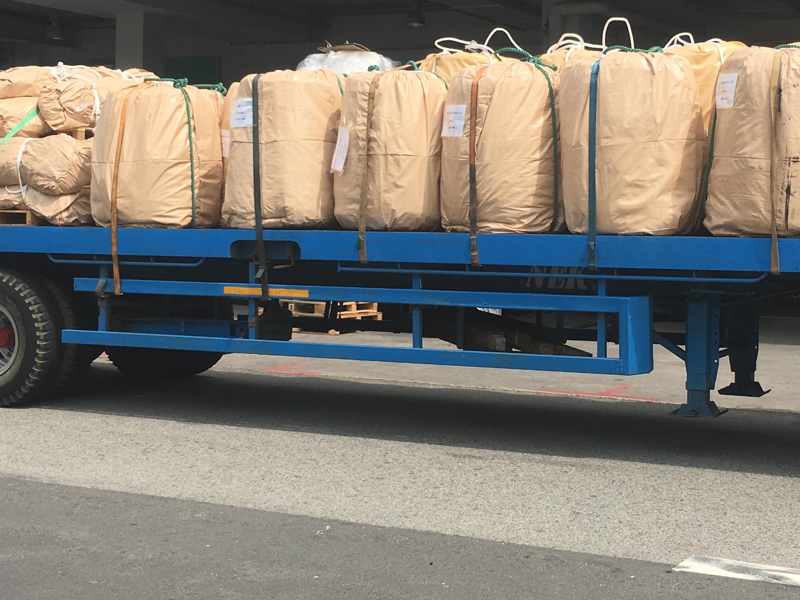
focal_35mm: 58
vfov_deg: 25.2
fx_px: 1340
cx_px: 509
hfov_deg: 33.0
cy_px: 252
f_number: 2.2
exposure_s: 1/1637
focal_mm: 4.15
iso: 25
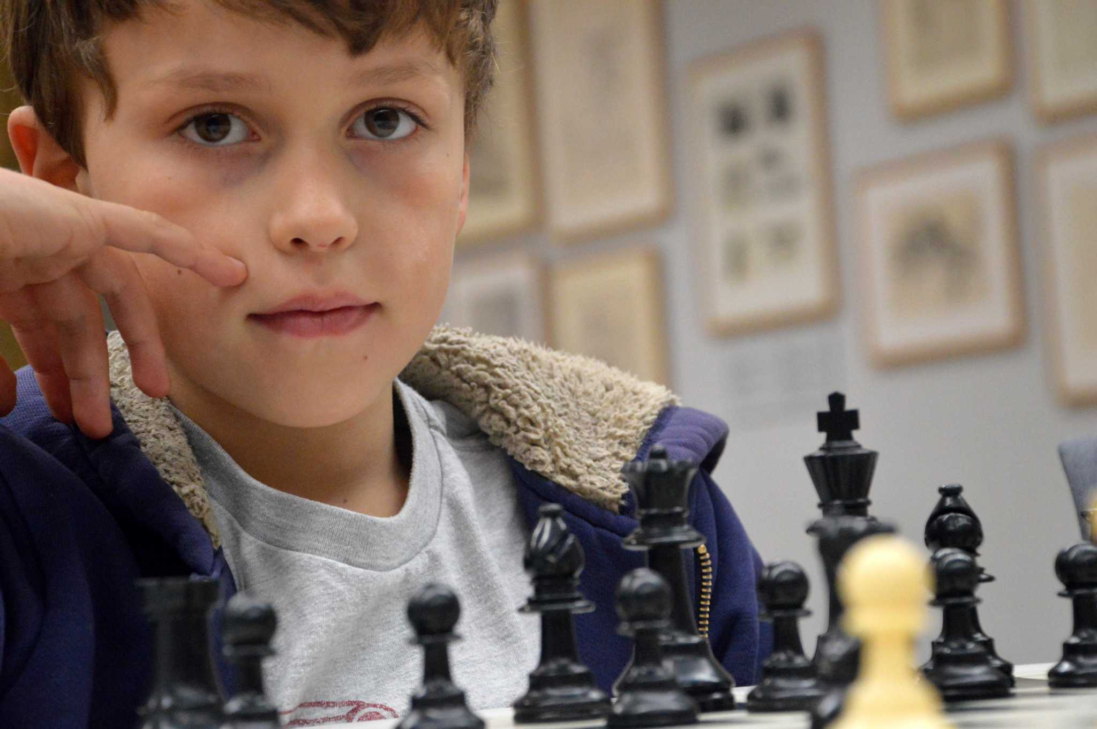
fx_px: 3653
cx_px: 548
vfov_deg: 11.4
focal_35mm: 120
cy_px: 364
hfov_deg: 17.1
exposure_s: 1/80
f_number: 5.6
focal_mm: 80
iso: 3200
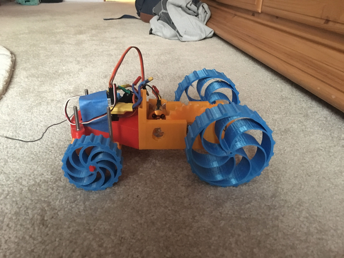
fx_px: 288
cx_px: 172
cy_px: 129
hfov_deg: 61.7
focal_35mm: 29
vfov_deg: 48.2
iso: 800
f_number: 2.2
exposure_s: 1/15
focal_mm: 4.15
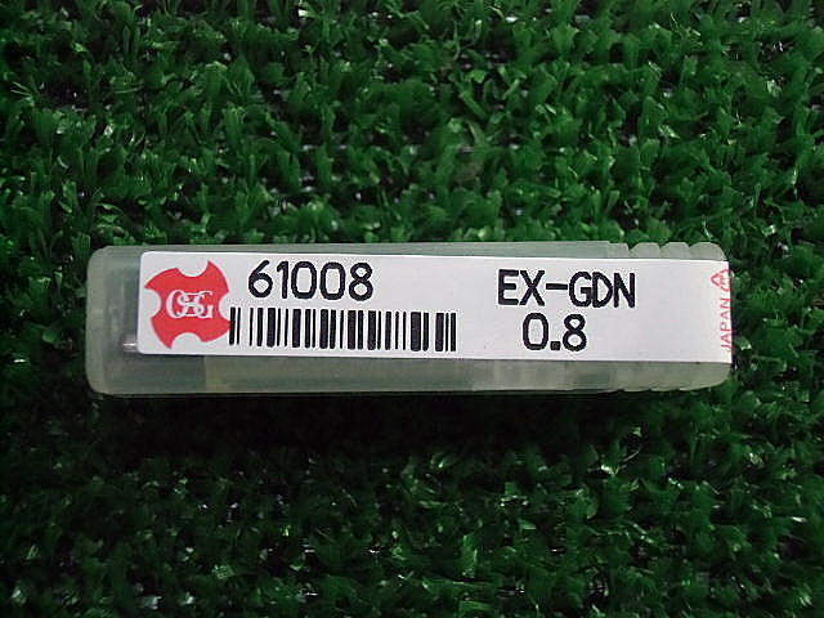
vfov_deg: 28.0
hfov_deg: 36.8
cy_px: 309
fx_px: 1238
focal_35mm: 52
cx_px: 412
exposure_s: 1/100
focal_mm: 9.16
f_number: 4.3
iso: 800
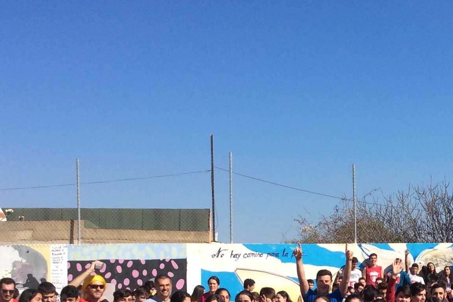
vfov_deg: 17.9
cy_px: 272
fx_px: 944
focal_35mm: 75
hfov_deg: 26.3
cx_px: 381
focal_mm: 3.3
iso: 32
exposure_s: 1/1684
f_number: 2.4
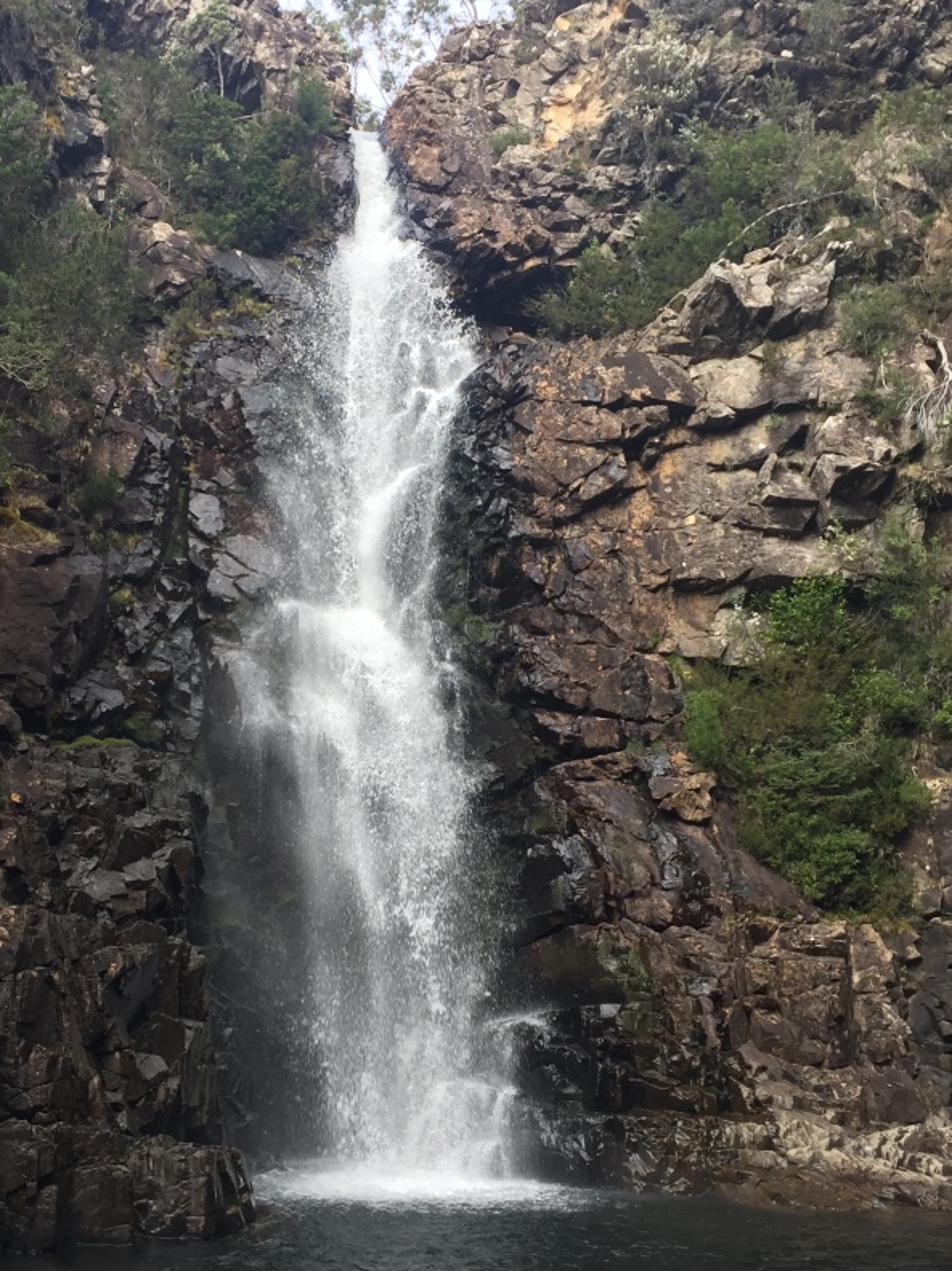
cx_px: 358
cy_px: 620
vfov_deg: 42.9
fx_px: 1614
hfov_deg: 32.7
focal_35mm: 44
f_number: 2.2
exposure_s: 1/246
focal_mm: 4.15
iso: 32
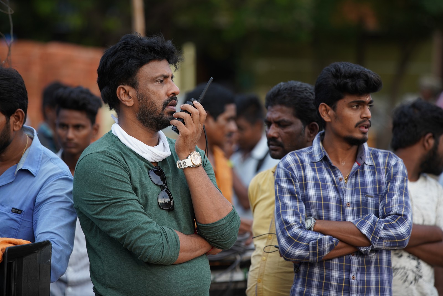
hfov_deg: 11.1
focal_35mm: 185
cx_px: 222
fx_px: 2277
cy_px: 148
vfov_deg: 7.4
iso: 400
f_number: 3.5
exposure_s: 1/200
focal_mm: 185
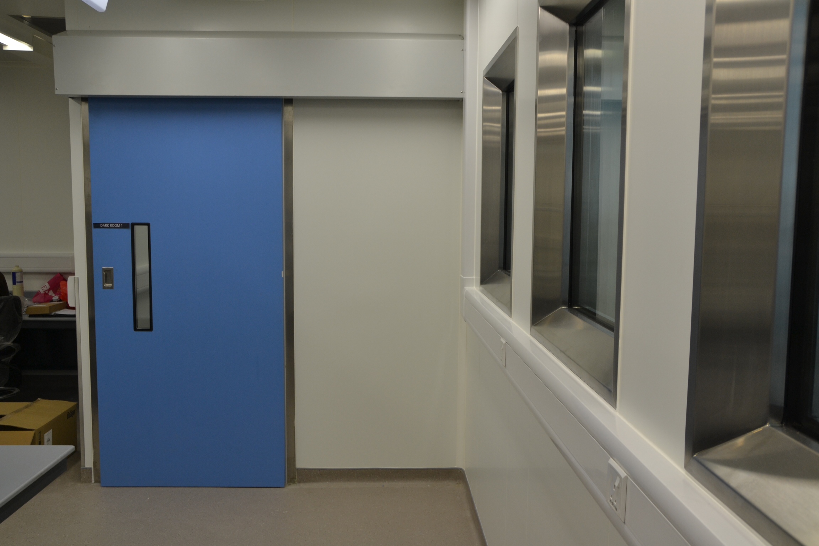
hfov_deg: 57.2
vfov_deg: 40.0
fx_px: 751
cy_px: 273
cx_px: 410
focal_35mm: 33
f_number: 5.6
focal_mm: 22
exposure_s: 1/125
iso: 360
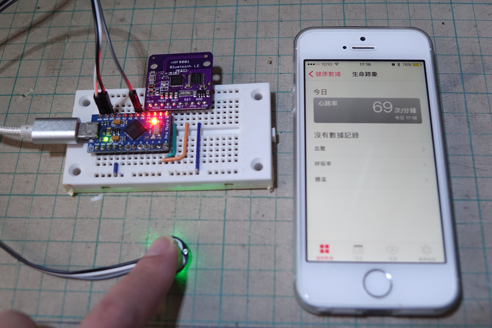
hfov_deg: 40.3
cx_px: 246
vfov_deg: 27.5
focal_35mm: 49
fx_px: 670
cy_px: 164
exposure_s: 1/50
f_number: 2.8
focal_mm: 17.83
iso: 800
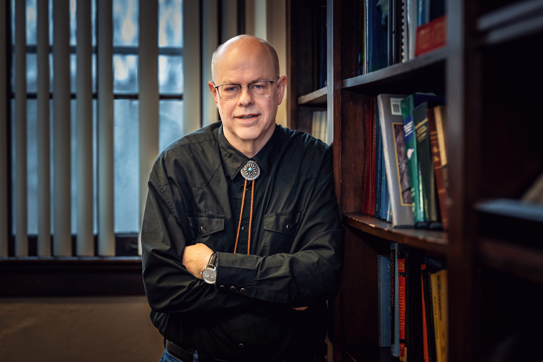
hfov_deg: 23.9
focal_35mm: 85
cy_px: 181
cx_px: 272
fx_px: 1282
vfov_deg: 16.1
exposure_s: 1/160
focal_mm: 85
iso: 400
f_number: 2.8
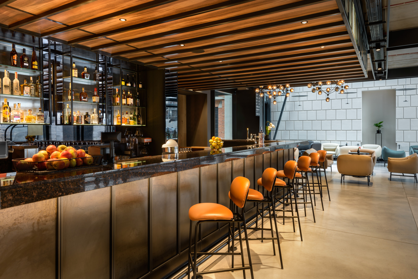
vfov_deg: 53.2
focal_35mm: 24
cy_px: 140
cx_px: 209
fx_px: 279
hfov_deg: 73.7
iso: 64
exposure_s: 1/1.67
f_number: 16
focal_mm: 24
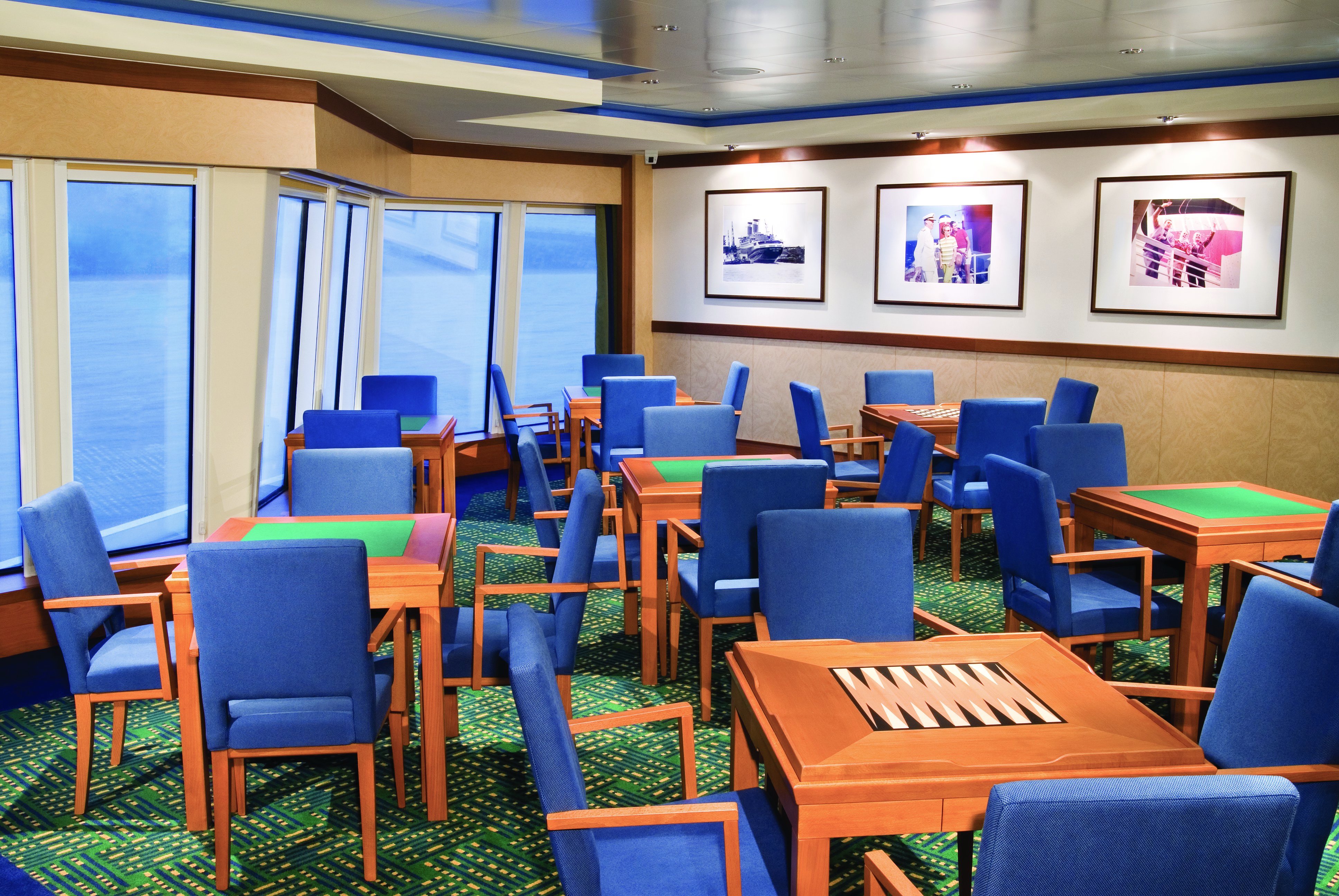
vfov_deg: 40.1
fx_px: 1229
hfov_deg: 57.2
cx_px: 670
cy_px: 448
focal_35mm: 33
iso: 100
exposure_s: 4
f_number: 13
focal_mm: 22
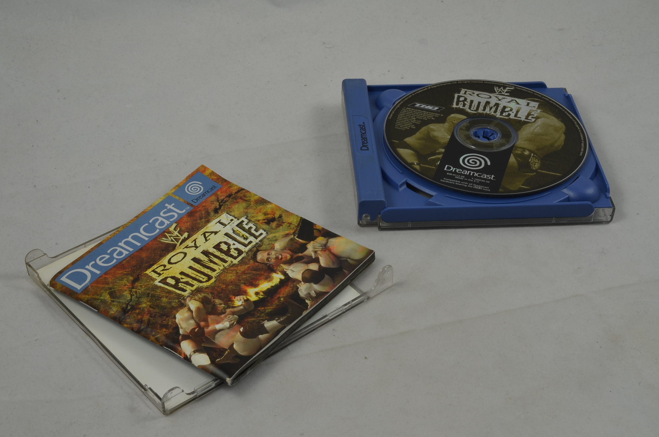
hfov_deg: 33.5
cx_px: 330
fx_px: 1096
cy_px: 218
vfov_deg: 22.5
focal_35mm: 60
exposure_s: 1/2.5
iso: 100
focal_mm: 40
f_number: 20
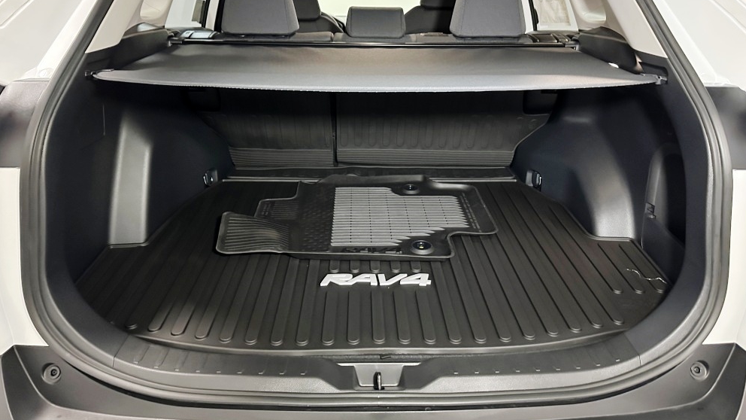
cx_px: 371
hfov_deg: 69.9
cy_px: 150
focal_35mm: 27
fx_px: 534
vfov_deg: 42.5
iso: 1000
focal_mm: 6.86
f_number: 1.78
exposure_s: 1/30
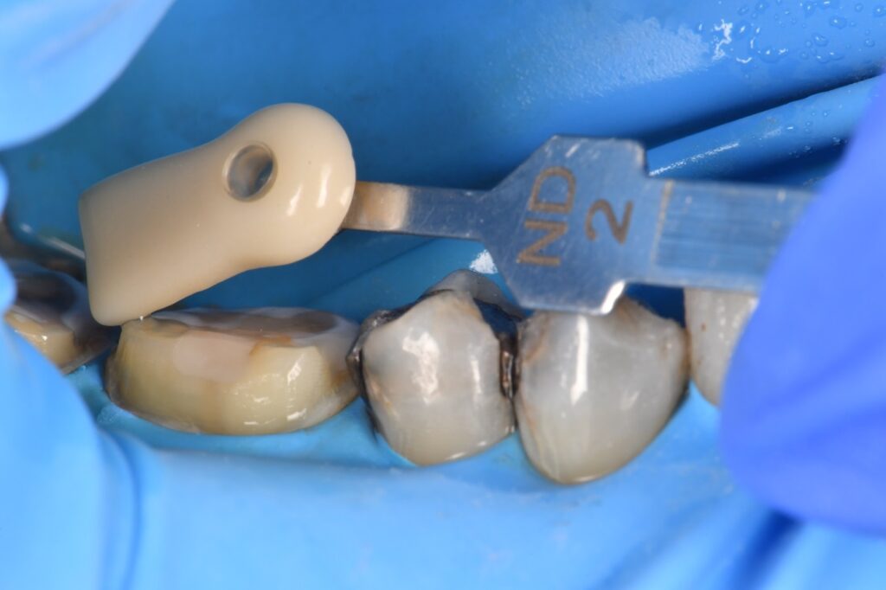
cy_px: 295
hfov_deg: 13.1
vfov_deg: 8.7
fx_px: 3862
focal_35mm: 157
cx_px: 443
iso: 200
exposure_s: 1/160
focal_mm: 105
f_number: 32
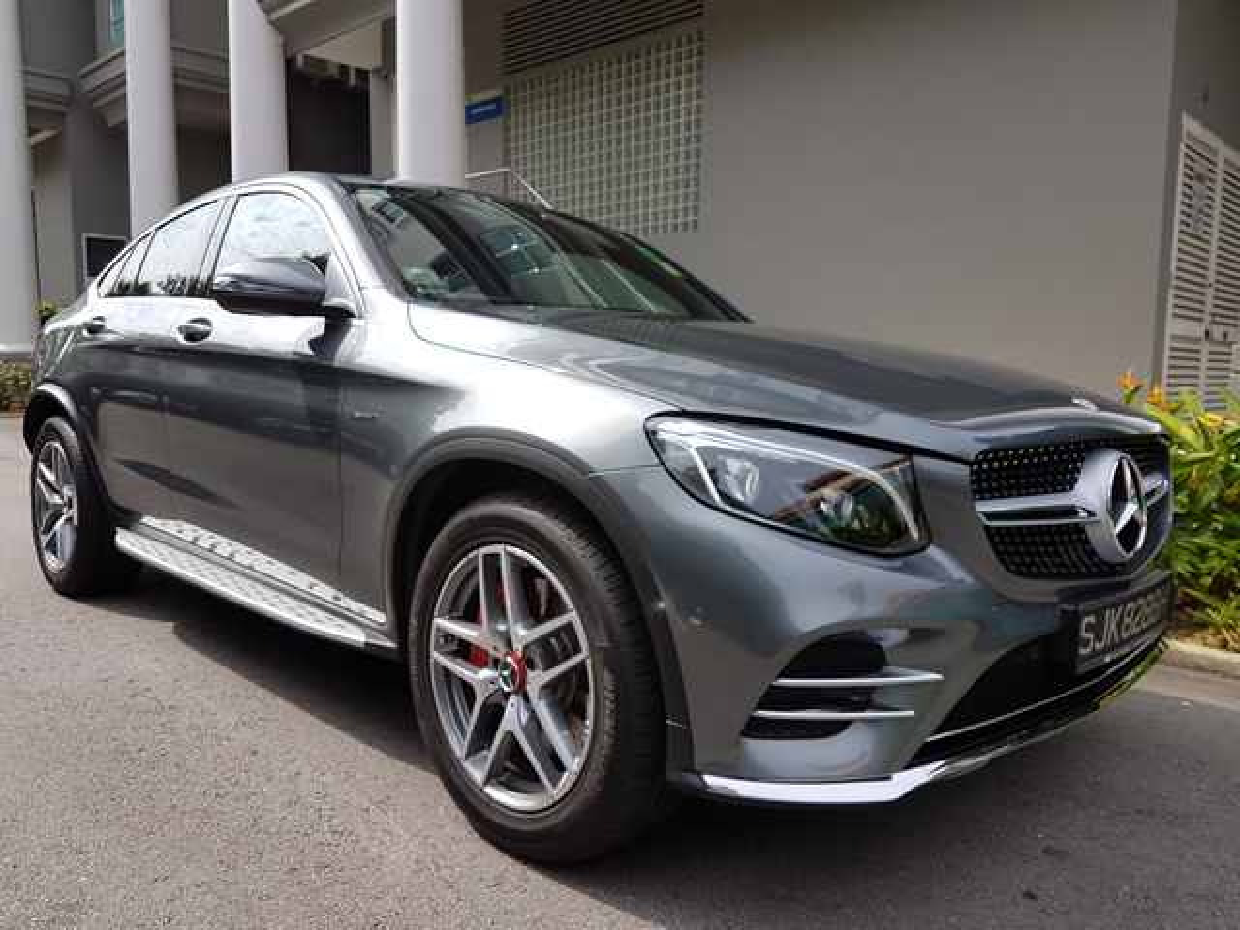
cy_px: 465
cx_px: 620
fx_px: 931
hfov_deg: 67.3
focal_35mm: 26
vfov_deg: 53.1
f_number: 1.7
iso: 40
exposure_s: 1/1488
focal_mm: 4.2
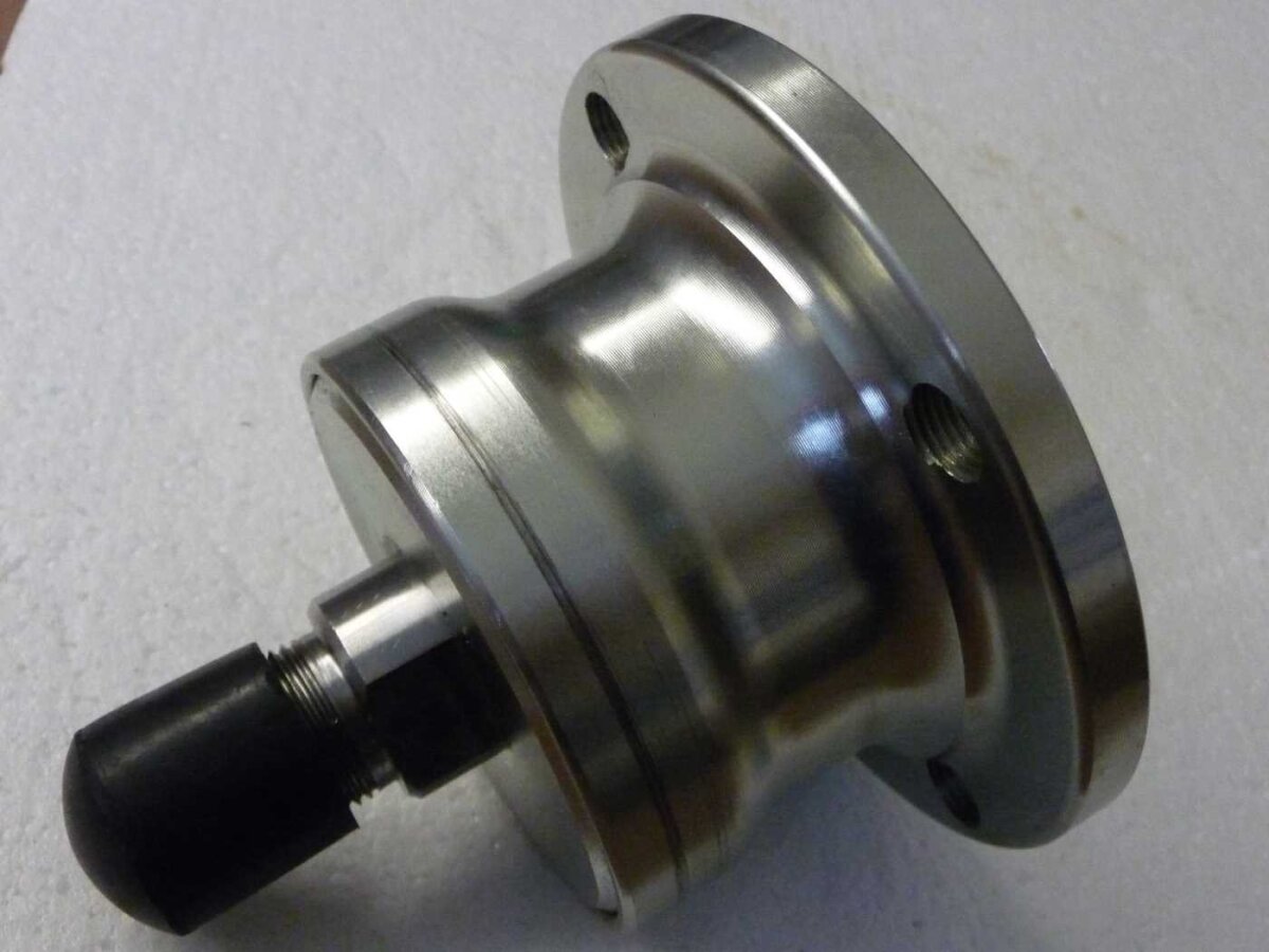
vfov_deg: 32.2
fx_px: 1650
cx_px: 634
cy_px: 476
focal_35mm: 45
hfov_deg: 42.1
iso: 800
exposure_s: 1/60
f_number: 4.1
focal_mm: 7.6
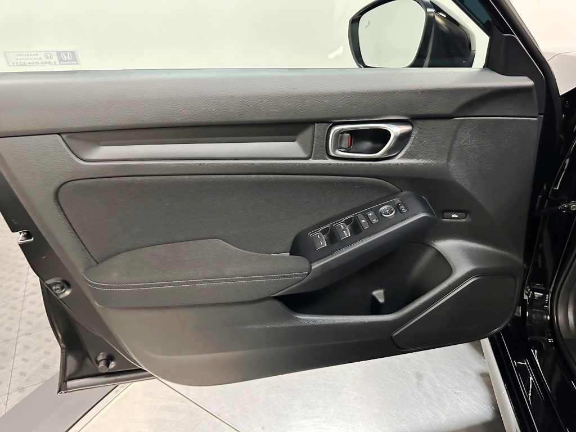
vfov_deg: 56.8
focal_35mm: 24
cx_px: 288
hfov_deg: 71.6
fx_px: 399
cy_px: 216
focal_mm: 6.86
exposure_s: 1/40
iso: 800
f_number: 1.78
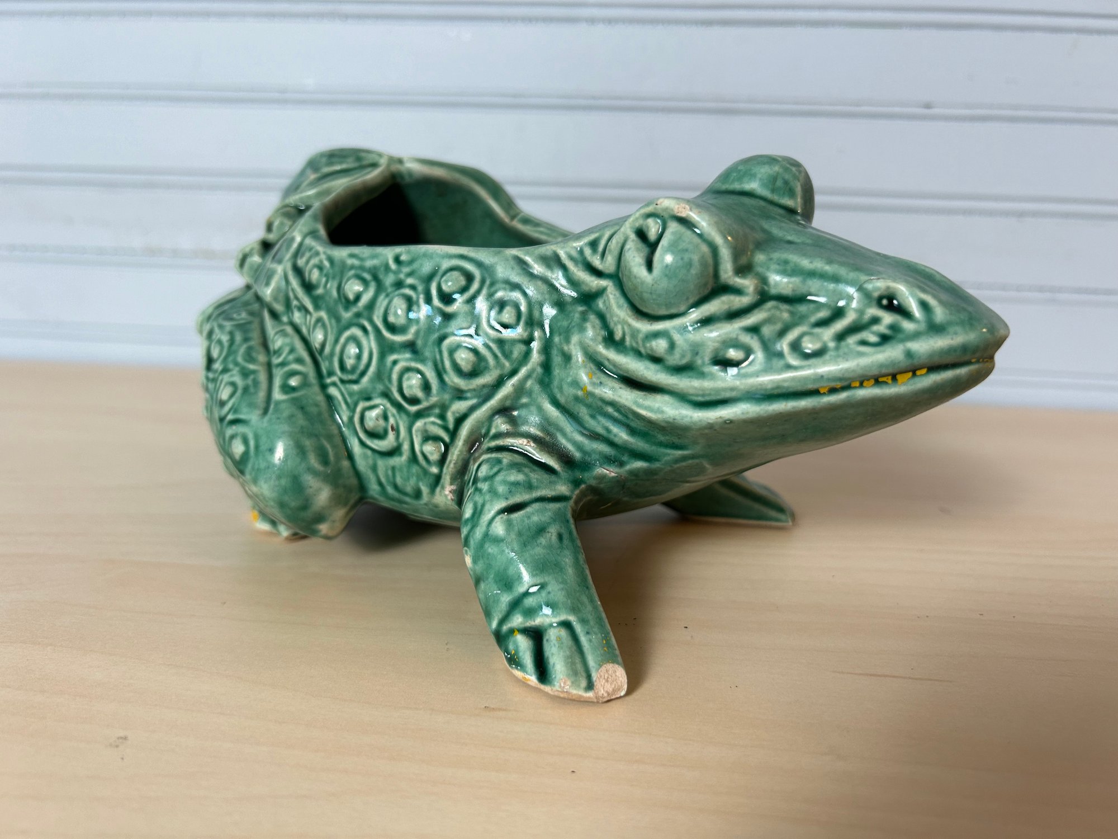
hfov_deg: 67.3
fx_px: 840
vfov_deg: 53.1
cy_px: 420
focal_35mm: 26
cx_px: 559
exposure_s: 1/60
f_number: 1.5
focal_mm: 5.7
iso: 100
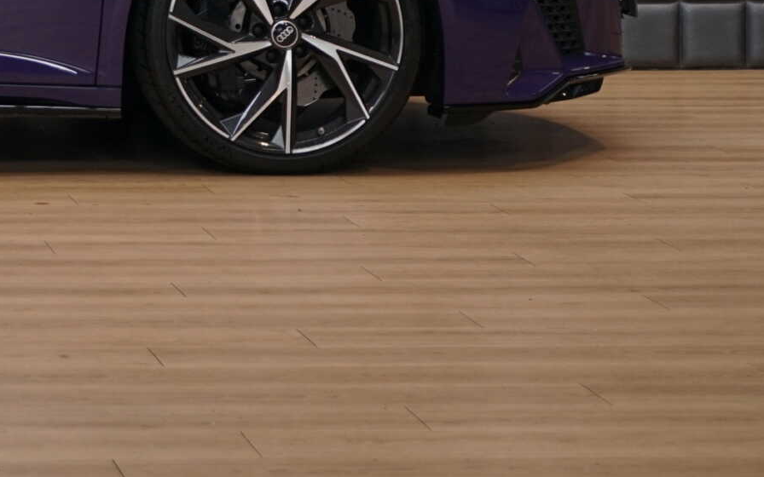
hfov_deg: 12.2
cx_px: -290
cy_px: -205
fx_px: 3456
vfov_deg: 7.8
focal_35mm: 166
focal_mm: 57
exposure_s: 1/60
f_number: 5
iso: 250
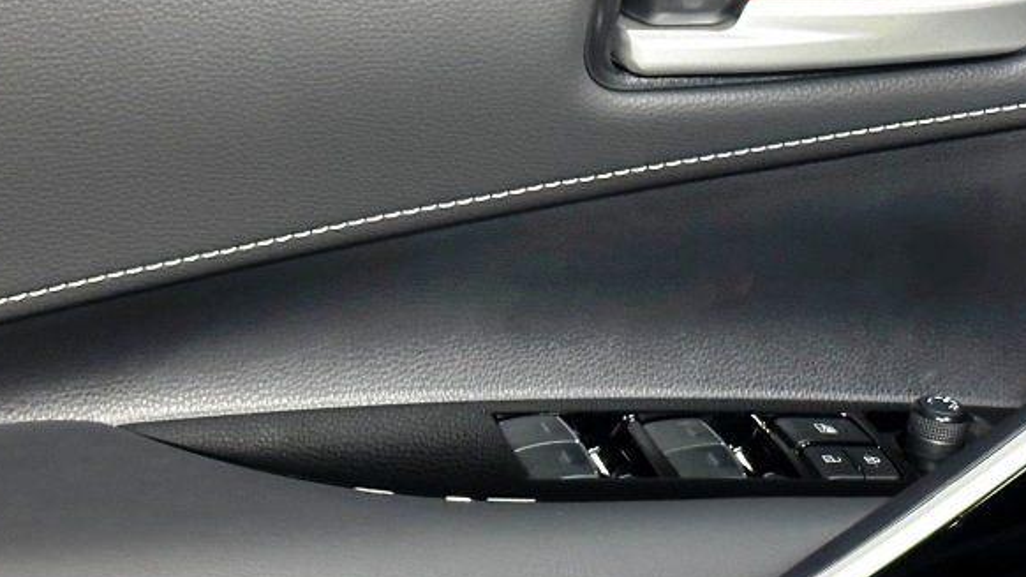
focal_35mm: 92
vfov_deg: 13.1
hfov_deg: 23.1
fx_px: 2502
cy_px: 122
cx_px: 652
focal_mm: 6.86
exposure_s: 1/30
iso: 400
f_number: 1.78
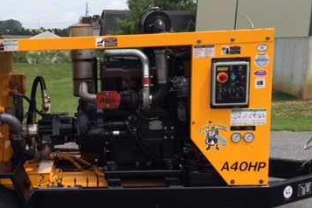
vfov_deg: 25.0
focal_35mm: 54
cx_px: 59
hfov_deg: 35.6
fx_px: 468
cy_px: 125
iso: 32
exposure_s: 1/2283
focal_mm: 4.15
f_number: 2.2
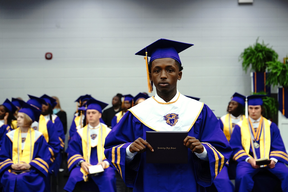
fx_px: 560
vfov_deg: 19.5
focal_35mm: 70
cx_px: 144
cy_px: 96
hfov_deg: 28.8
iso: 1250
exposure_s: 1/80
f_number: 5.6
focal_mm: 70
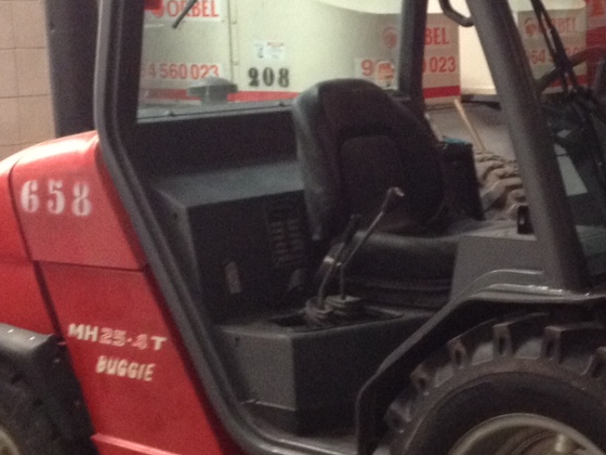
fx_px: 1786
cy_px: 247
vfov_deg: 14.5
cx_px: 539
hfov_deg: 18.9
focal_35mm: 102
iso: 250
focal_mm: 4.28
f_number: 2.4
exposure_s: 1/20
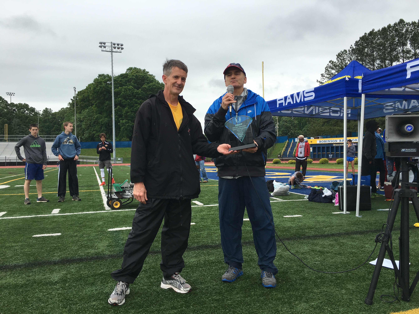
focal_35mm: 29
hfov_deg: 61.7
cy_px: 157
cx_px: 210
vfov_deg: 48.2
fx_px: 351
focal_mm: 4.15
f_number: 2.2
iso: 25
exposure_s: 1/506
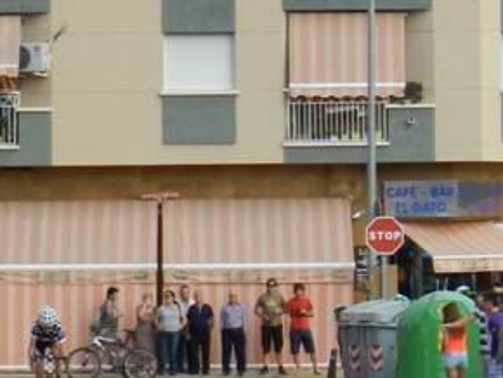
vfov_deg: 3.7
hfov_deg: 4.8
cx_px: 754
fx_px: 5904
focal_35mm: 406
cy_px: 290
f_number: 4.8
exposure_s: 1/250
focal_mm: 20.5
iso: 180
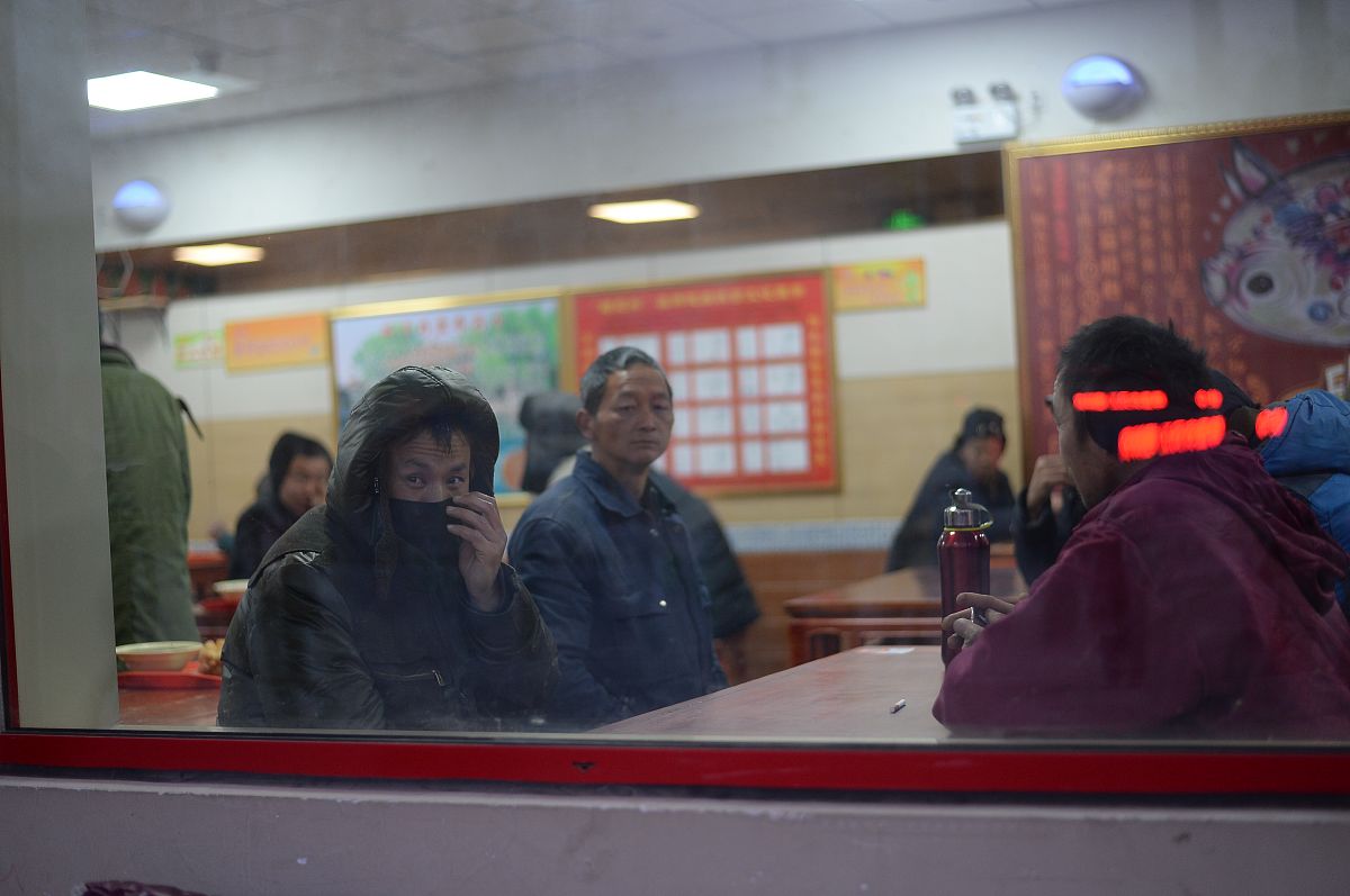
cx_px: 675
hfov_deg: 39.6
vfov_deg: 26.9
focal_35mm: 50
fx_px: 1873
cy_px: 448
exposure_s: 1/320
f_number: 1.8
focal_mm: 50
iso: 1000
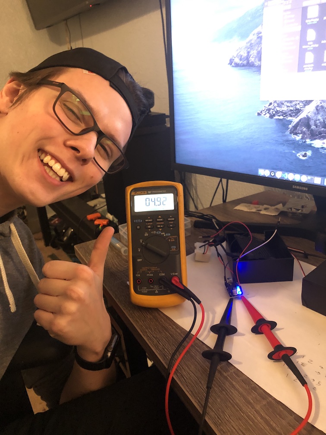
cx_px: 163
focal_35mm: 28
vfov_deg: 63.4
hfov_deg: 49.7
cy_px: 218
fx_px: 352
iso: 100
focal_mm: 4
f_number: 1.8
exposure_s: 1/7
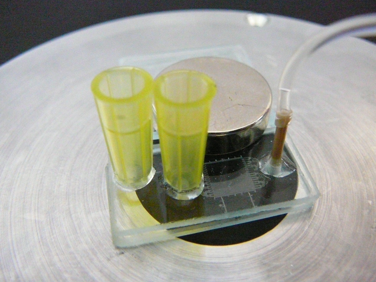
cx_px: 188
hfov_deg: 52.6
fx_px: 380
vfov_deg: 40.7
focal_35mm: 35
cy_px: 141
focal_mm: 5.2
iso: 800
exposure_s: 1/8
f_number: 2.8
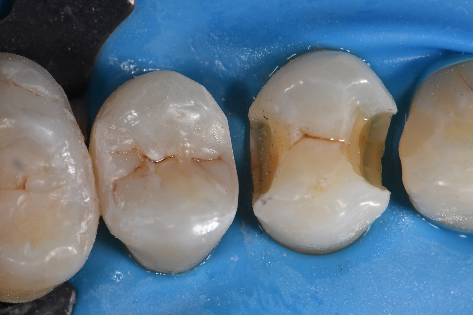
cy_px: 158
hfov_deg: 13.1
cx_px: 236
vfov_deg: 8.7
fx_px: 2062
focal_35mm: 157
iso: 200
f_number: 32
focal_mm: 105
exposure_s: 1/160
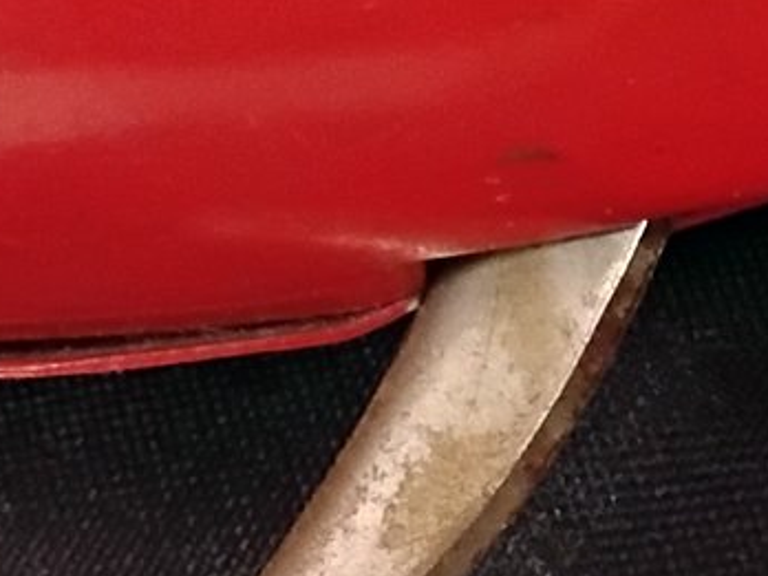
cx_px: 973
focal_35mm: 161
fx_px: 3572
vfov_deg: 9.2
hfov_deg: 12.0
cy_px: 90
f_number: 1.8
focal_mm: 4.26
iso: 2059
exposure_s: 1/30
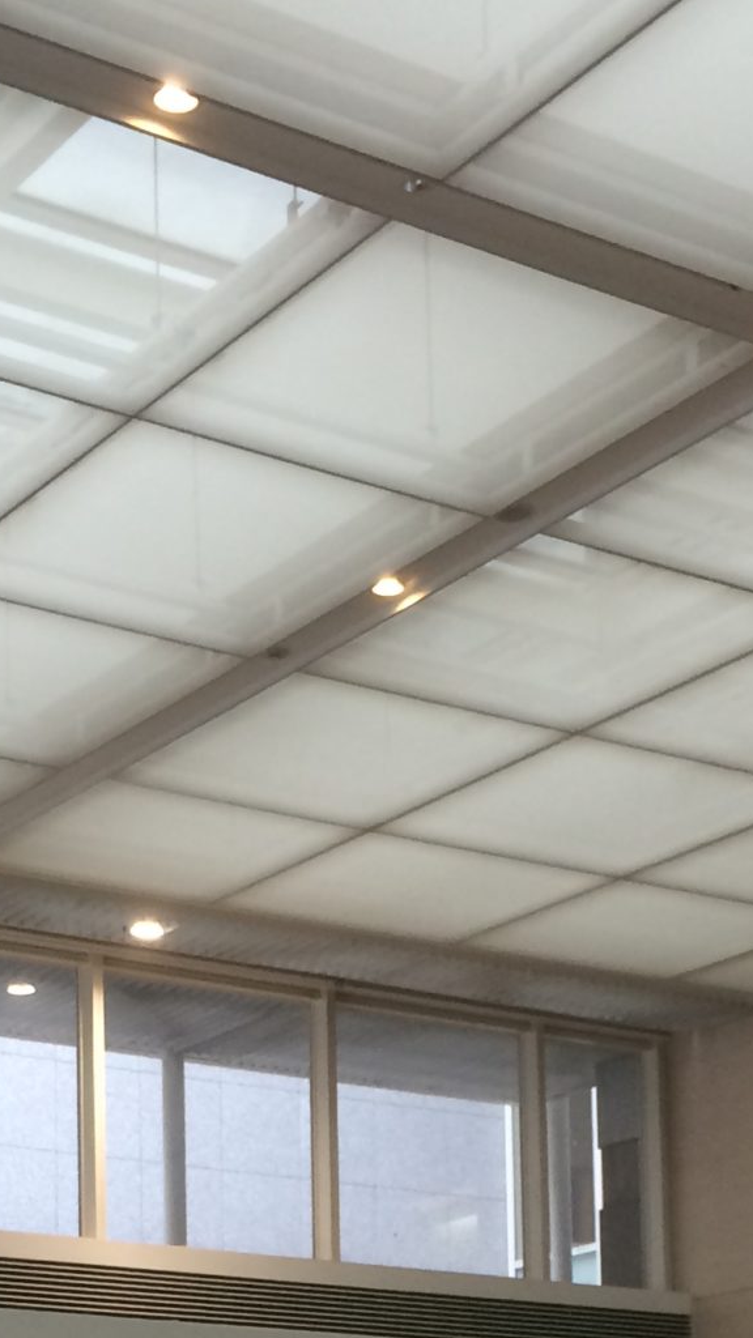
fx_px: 2804
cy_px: 1474
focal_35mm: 79
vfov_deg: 25.0
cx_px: 320
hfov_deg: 15.3
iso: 40
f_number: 2.2
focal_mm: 4.15
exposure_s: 1/30
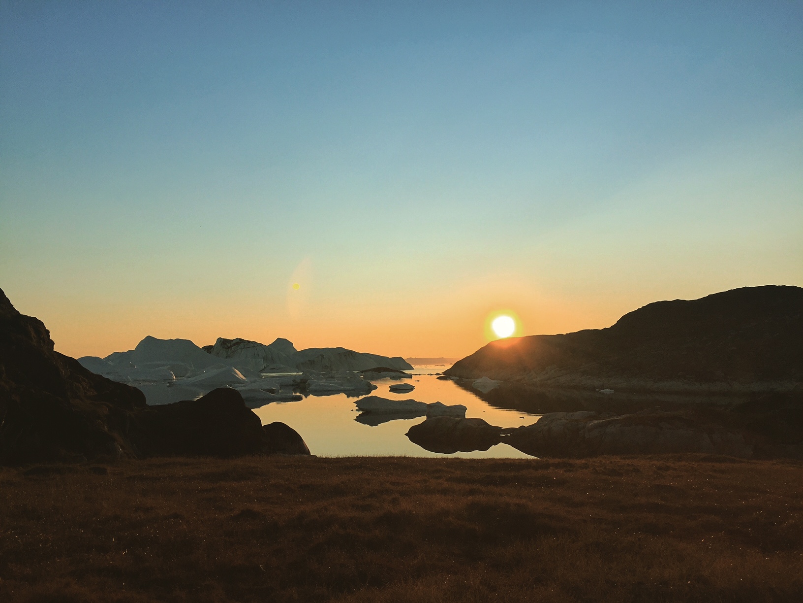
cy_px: 302
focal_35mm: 29
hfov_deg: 61.7
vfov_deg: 48.2
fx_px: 673
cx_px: 402
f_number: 2.2
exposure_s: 1/1980
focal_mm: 4.15
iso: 32
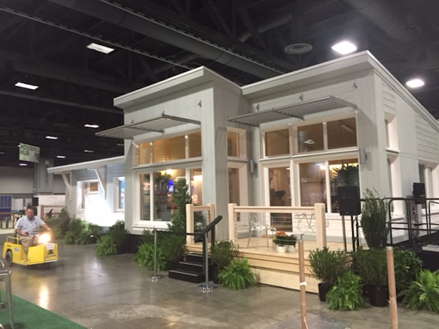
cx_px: 220
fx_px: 368
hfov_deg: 61.7
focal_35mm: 29
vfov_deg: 48.2
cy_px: 164
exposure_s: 1/30
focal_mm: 4.15
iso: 200
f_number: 2.2
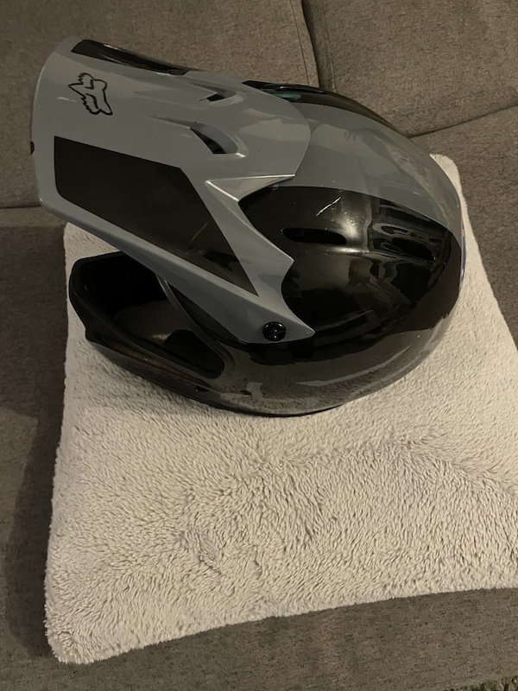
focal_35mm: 26
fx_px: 519
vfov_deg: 67.3
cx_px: 259
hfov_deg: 53.1
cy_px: 346
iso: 1000
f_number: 1.6
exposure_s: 1/30
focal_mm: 4.2
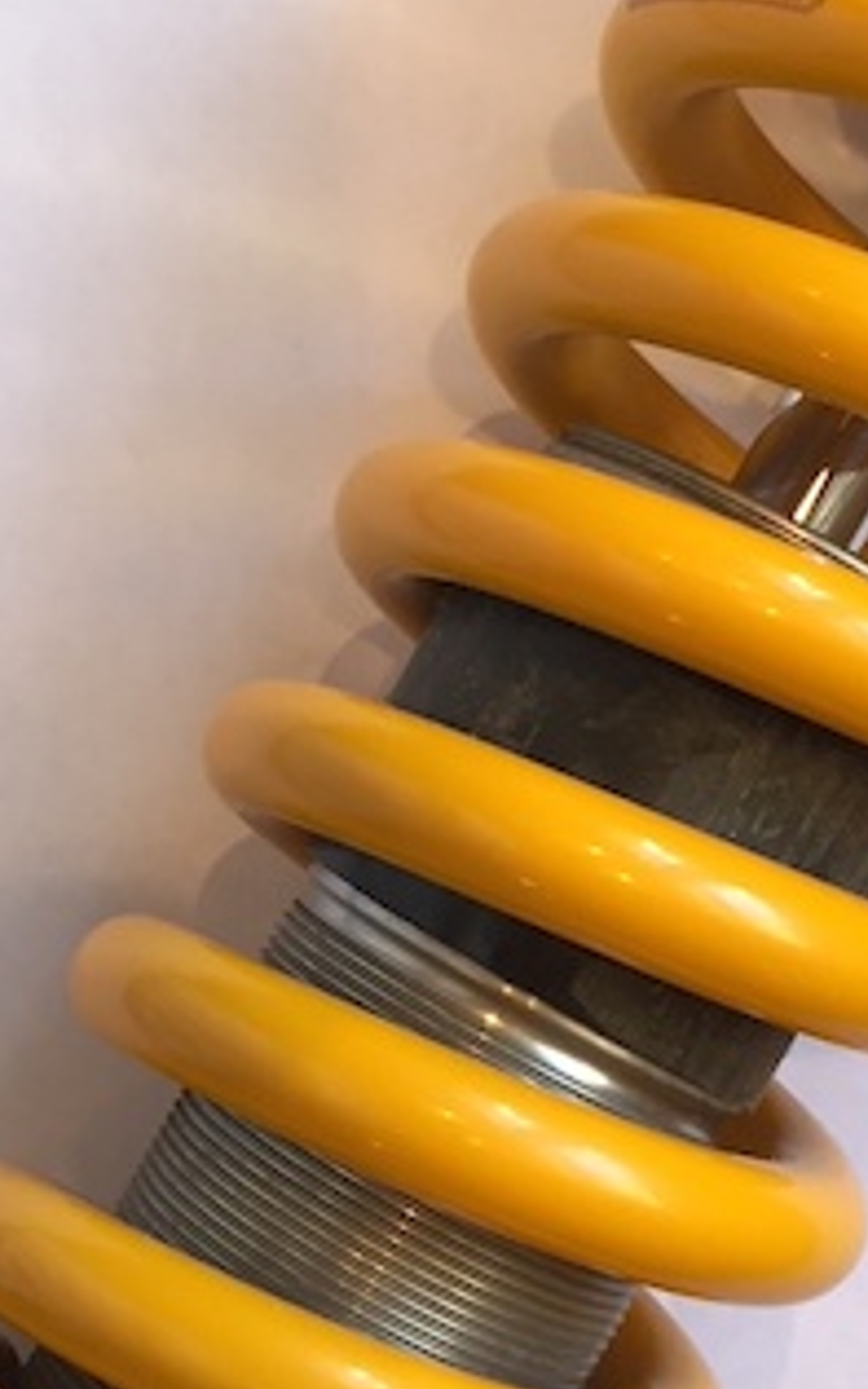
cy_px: 767
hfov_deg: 16.7
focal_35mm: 78
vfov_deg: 26.5
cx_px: 357
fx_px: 2951
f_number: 2.2
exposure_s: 1/30
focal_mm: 4.15
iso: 64
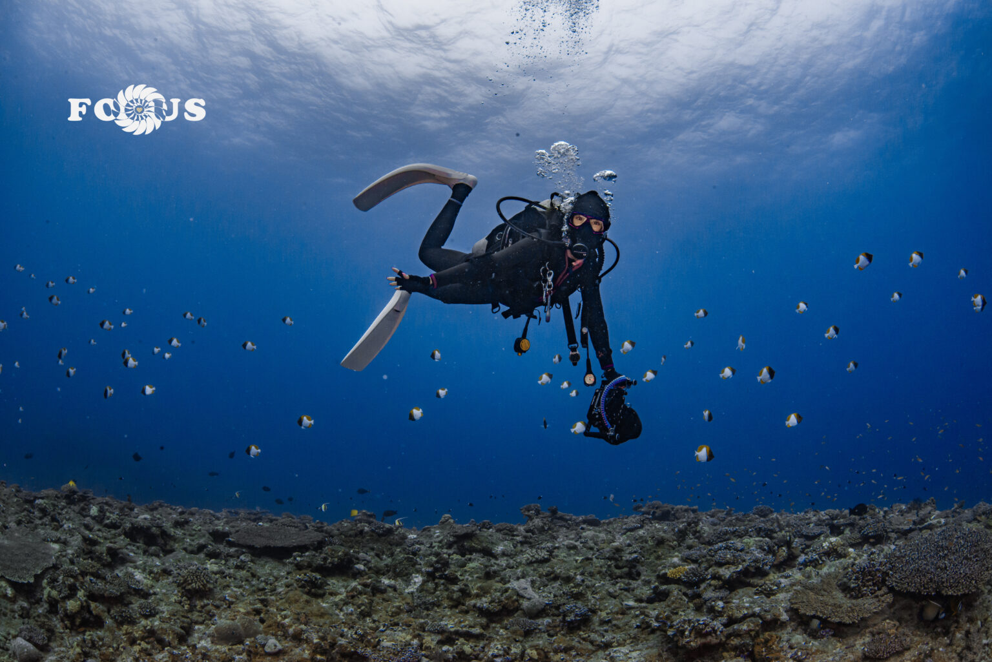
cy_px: 331
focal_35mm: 15
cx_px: 496
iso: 1000
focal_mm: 15
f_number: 18
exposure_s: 1/160
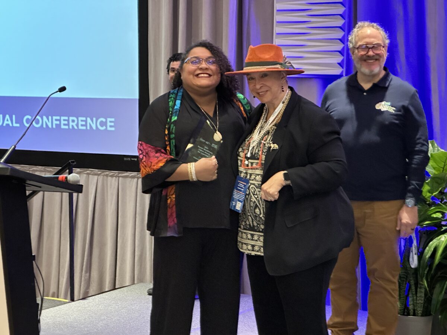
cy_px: 168
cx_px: 224
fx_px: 994
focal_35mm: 77
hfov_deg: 25.3
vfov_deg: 19.1
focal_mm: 9
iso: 1250
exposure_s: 1/41
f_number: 2.8
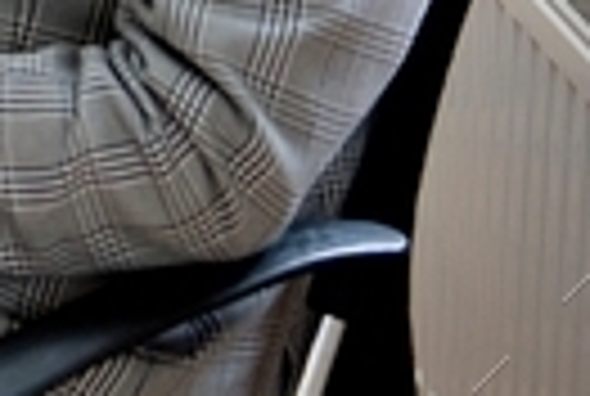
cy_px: -405
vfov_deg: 6.2
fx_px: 3548
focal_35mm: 216
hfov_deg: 9.0
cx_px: -567
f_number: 2.8
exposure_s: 1/100
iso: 1400
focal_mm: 48
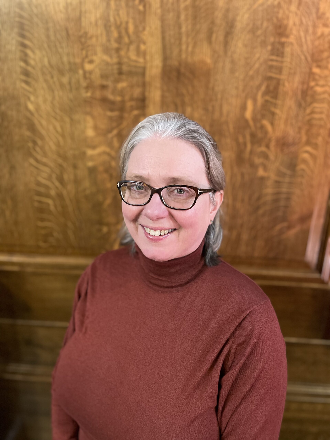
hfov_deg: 53.1
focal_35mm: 26
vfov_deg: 67.3
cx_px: 165
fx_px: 330
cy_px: 220
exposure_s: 1/50
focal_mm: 4.2
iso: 500
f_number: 1.6
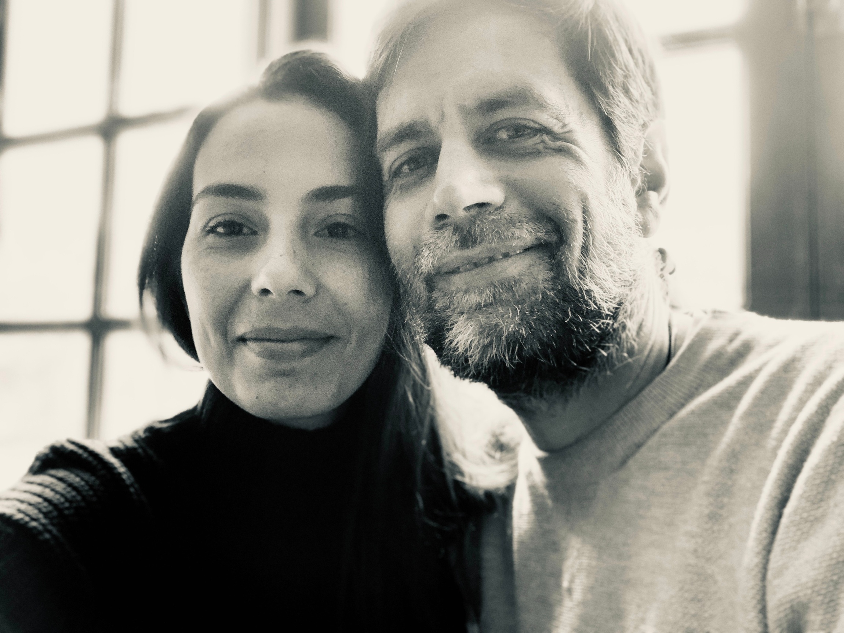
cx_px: 422
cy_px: 316
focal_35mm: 32
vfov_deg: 44.2
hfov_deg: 56.8
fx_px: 780
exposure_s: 1/60
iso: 200
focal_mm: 2.87
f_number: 2.2
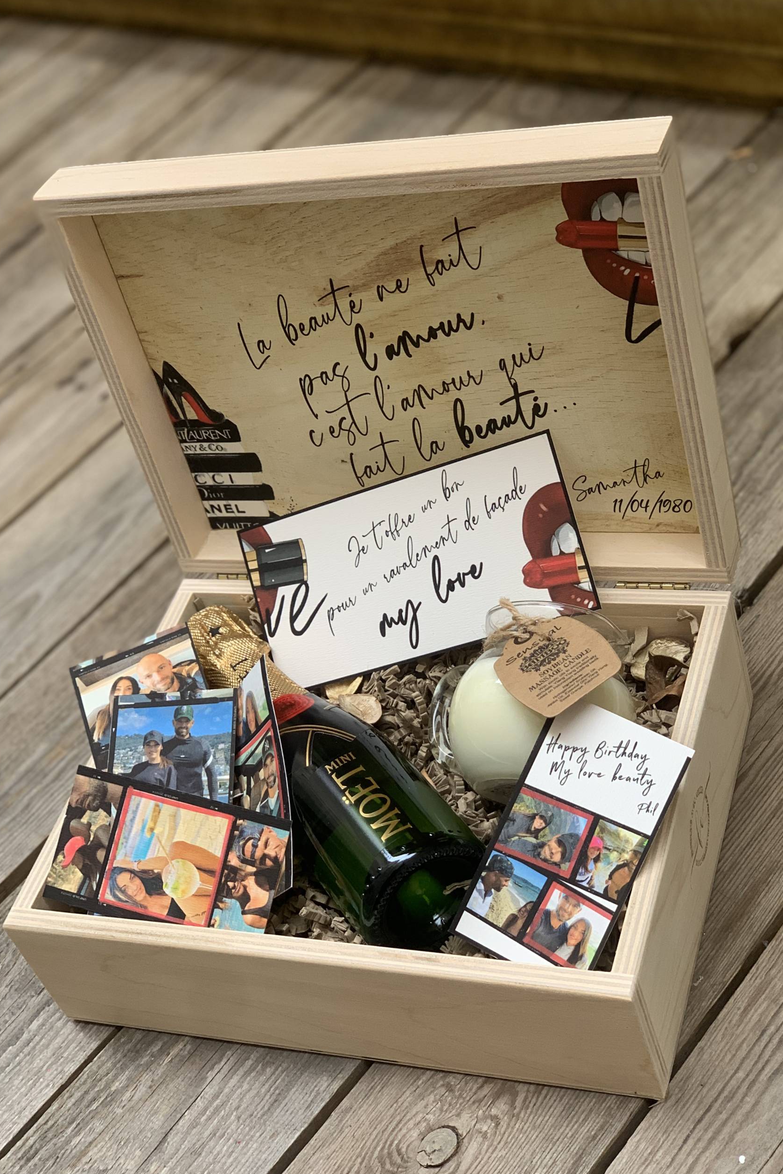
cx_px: 396
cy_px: 591
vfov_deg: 36.2
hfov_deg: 24.6
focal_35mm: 55
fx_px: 1794
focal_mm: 6
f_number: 2.4
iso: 64
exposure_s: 1/122
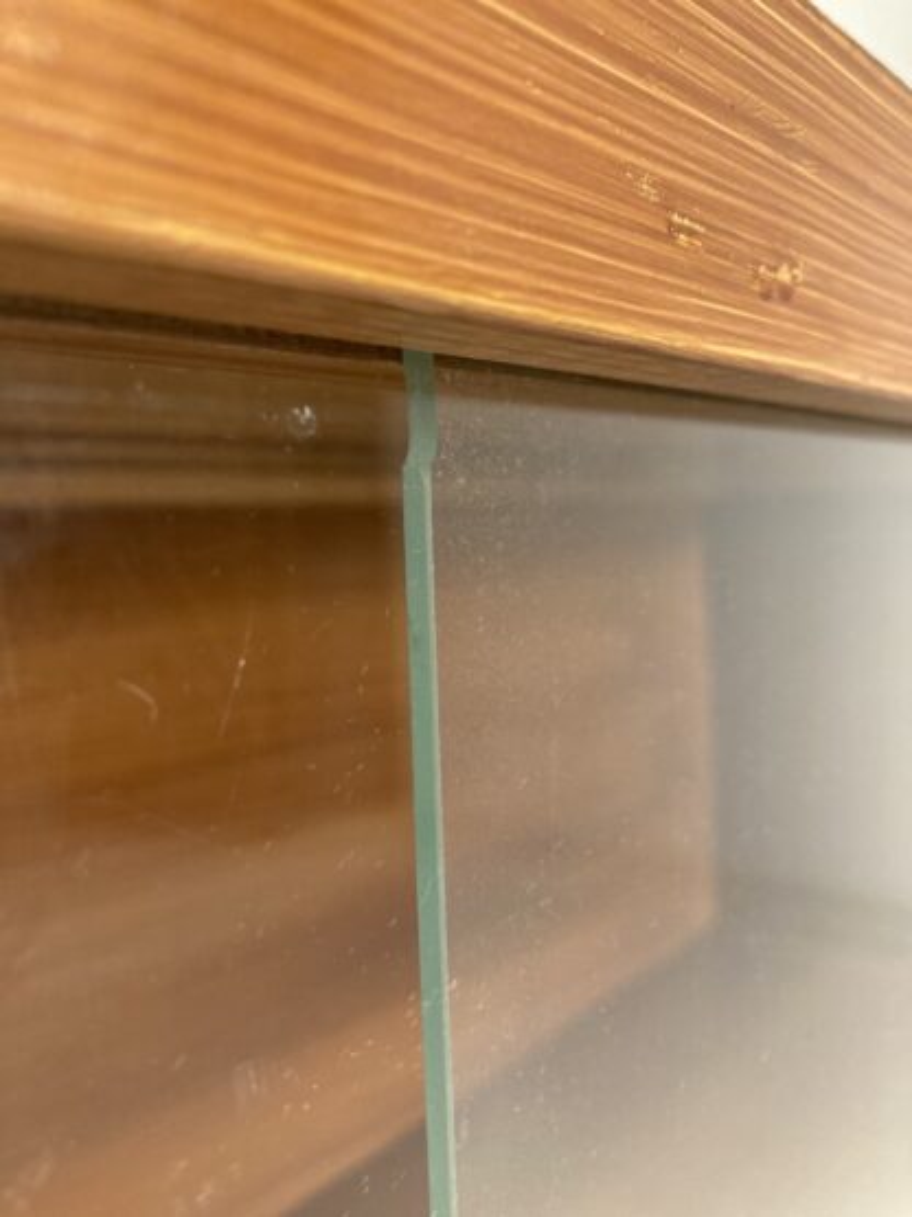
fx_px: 984
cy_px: 608
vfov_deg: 63.5
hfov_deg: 49.7
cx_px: 456
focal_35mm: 28
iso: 200
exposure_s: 1/60
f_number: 1.8
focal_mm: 3.99
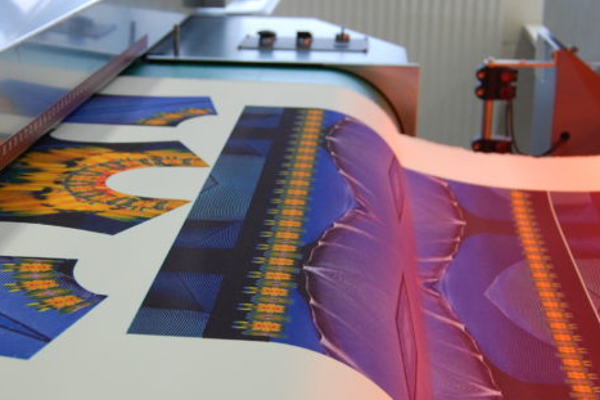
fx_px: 1233
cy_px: 237
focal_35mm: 74
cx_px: 243
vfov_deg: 18.4
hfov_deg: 27.3
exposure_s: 1/60
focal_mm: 30
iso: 400
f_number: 4.2
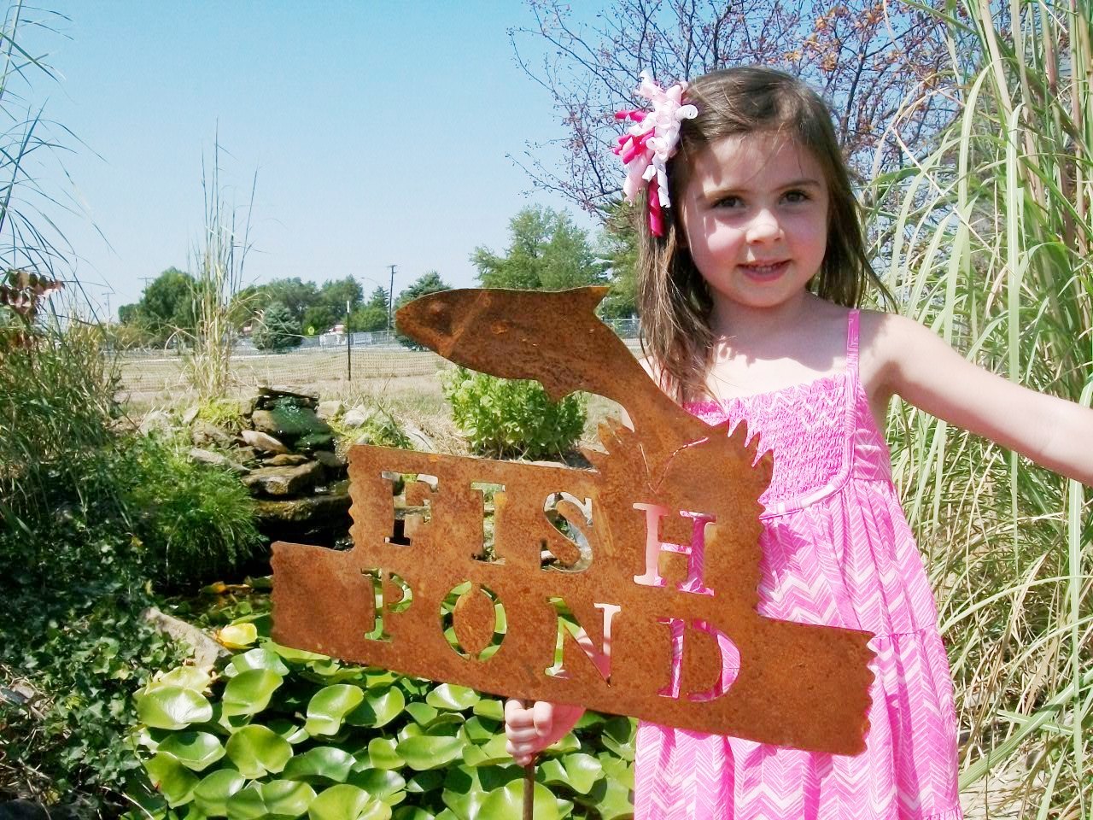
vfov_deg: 39.7
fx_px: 1137
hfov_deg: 51.4
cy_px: 410
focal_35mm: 36
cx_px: 546
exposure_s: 1/800
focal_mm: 6
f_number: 4.8
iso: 80
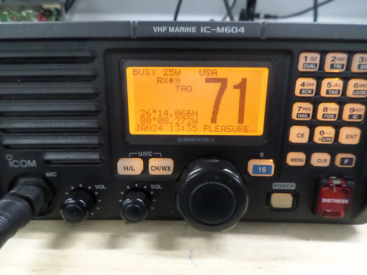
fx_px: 265
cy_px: 138
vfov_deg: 54.9
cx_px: 184
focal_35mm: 25
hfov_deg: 69.4
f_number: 2.5
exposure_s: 1/30
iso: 400
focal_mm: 4.5
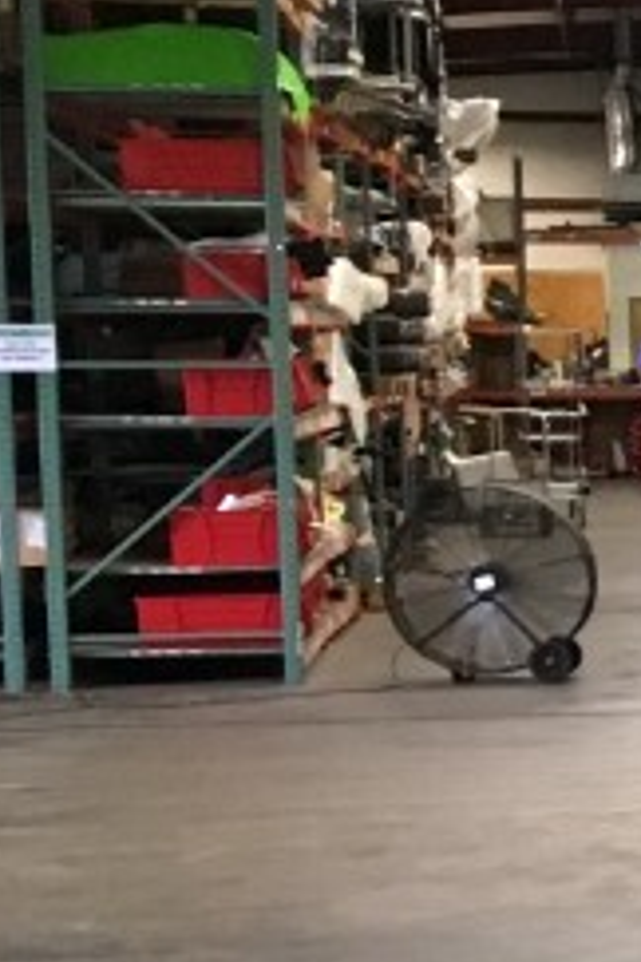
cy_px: 709
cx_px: 2374
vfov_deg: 12.9
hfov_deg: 7.0
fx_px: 4246
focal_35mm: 159
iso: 125
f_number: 2.2
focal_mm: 4.15
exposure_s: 1/30
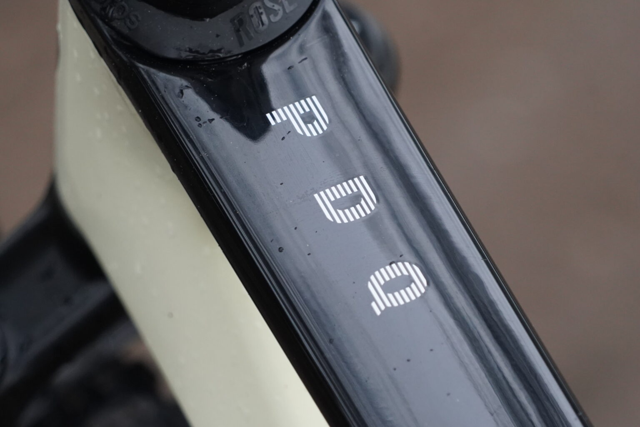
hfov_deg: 7.4
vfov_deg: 4.9
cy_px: 214
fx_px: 4977
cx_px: 320
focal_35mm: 280
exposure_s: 1/500
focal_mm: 187
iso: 3200
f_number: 6.3
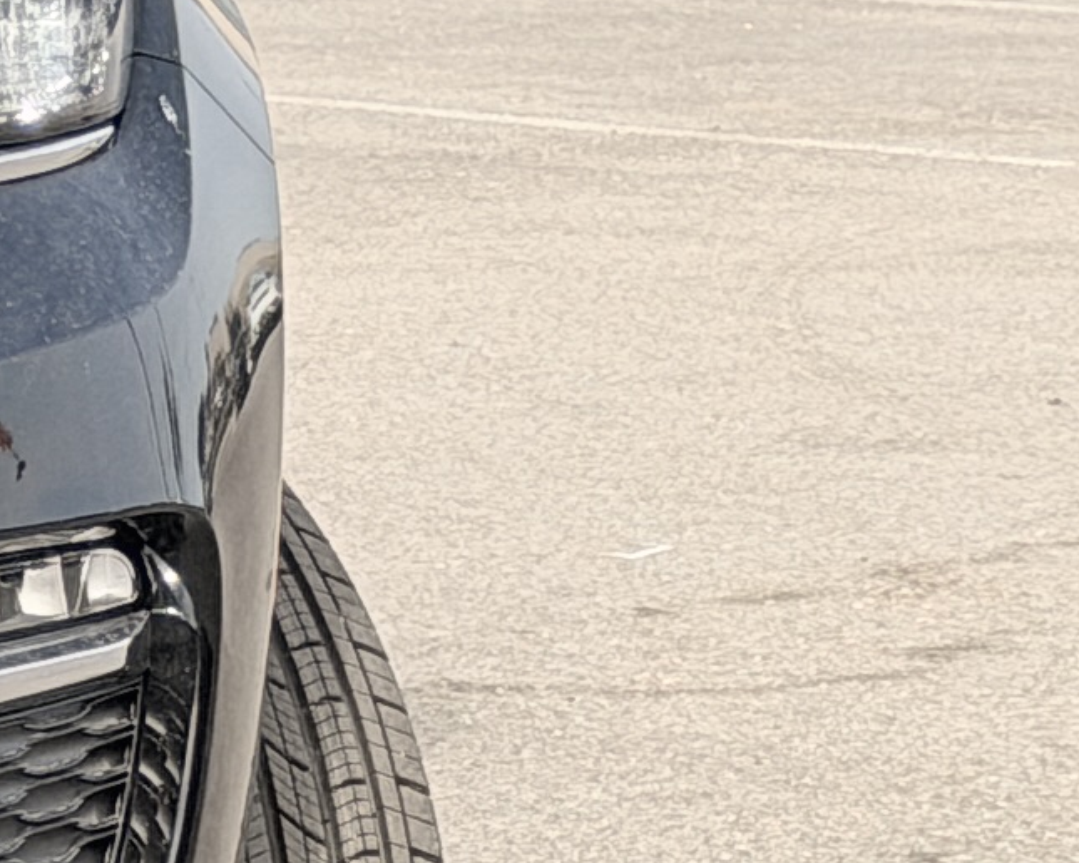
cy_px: 47
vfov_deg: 5.3
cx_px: -1218
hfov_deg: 6.4
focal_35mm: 293
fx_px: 9357
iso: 64
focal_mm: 6.76
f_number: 1.78
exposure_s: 1/3704
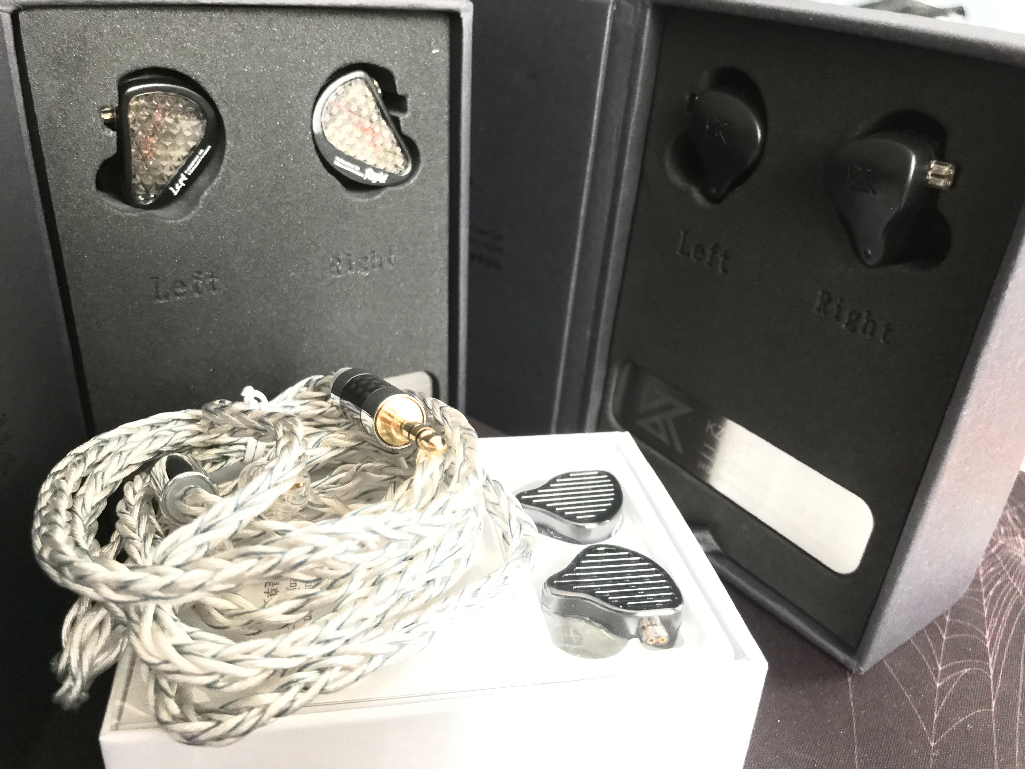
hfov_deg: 63.4
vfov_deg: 49.7
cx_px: 512
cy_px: 384
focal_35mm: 28
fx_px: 829
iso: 400
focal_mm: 3.99
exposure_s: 1/17
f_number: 1.8
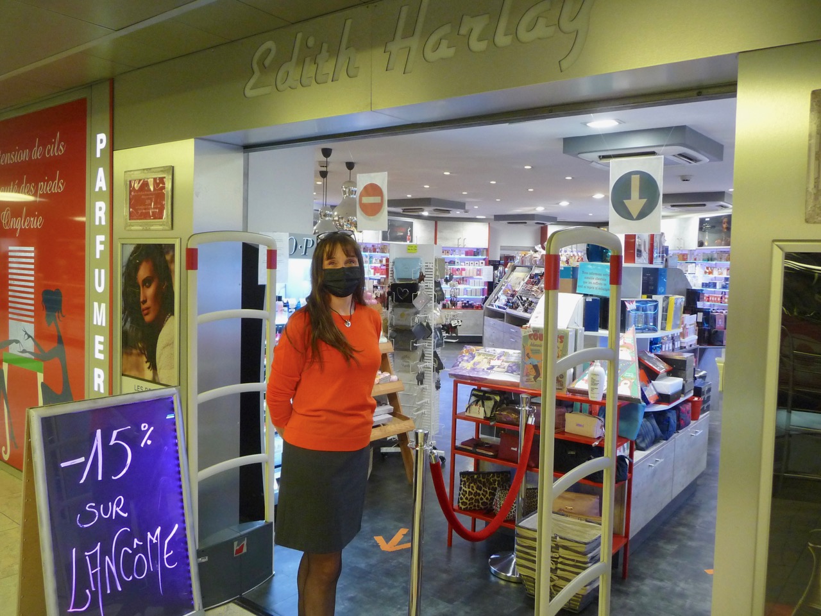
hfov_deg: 63.4
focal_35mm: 28
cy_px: 308
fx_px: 664
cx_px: 410
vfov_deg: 49.7
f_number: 3.3
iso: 320
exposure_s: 1/30
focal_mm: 4.7
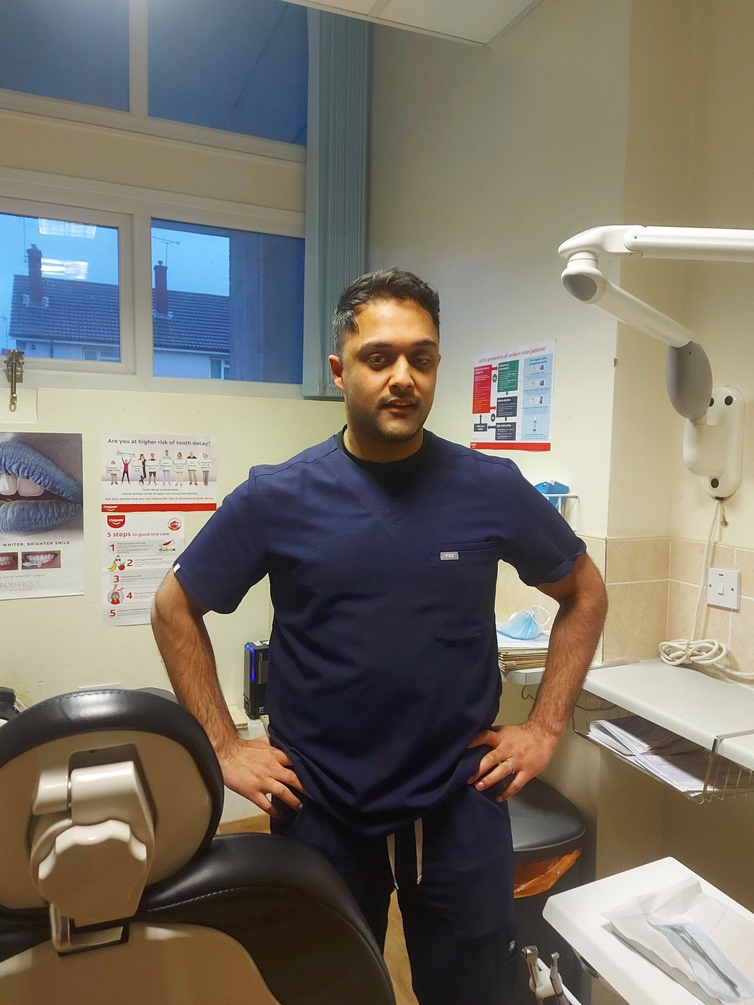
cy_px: 502
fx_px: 697
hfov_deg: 56.8
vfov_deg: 71.6
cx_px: 377
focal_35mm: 24
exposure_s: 1/25
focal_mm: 5.23
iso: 250
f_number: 1.8
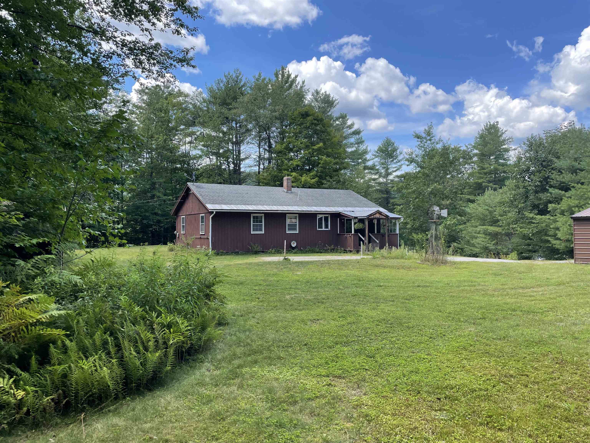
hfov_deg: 67.3
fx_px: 443
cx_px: 295
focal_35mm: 26
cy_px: 222
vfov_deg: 53.1
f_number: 1.6
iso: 32
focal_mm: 4.2
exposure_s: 1/882
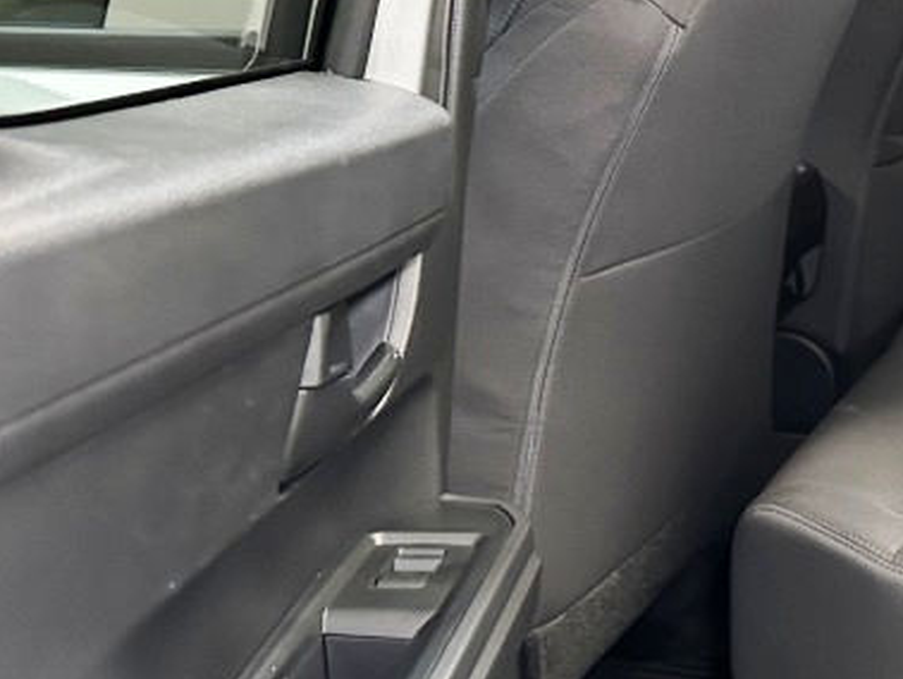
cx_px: 987
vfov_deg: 22.5
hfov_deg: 27.4
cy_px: 225
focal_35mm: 65
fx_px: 1697
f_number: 1.78
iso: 800
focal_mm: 6.86
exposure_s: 1/40
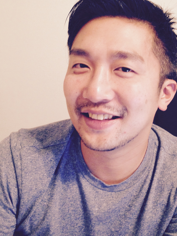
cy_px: 95
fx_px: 293
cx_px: 112
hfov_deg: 33.4
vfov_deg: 43.6
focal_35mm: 43
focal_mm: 4.12
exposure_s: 1/20
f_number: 2.4
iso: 320
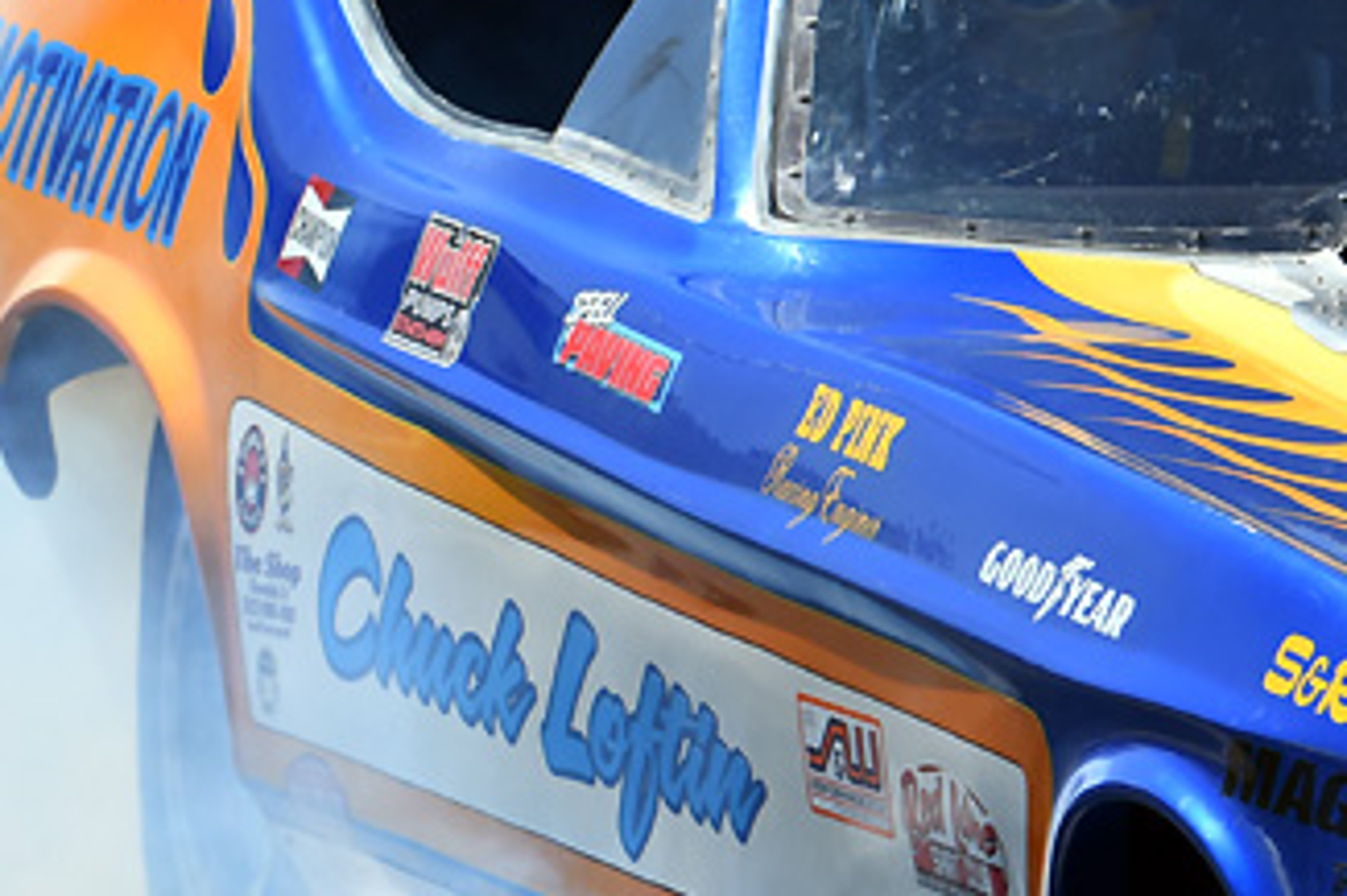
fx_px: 20680
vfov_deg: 2.5
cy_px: 555
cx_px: 1297
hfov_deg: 3.7
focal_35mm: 553
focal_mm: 120
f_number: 5.6
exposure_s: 1/1250
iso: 160
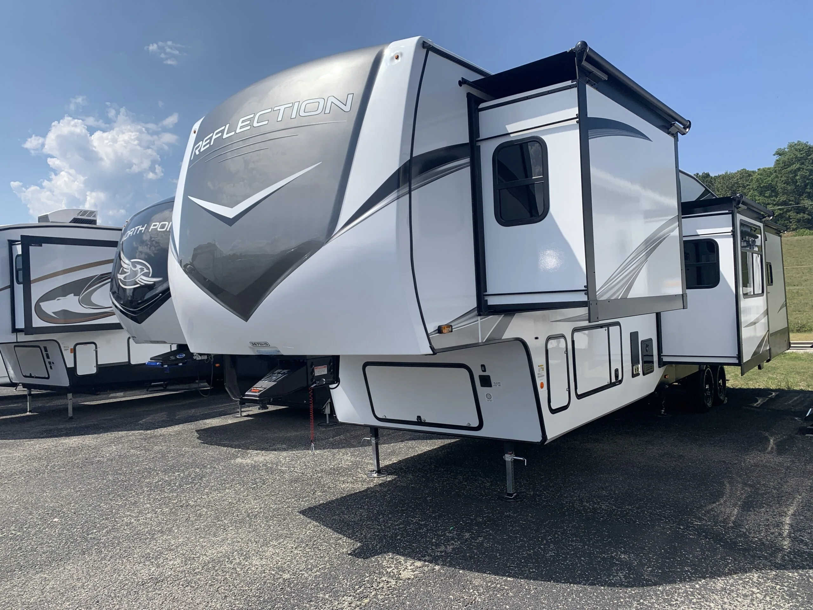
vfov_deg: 53.1
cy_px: 305
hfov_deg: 67.3
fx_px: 611
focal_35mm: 26
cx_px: 406
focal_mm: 4.25
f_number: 1.8
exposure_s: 1/2309
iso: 25
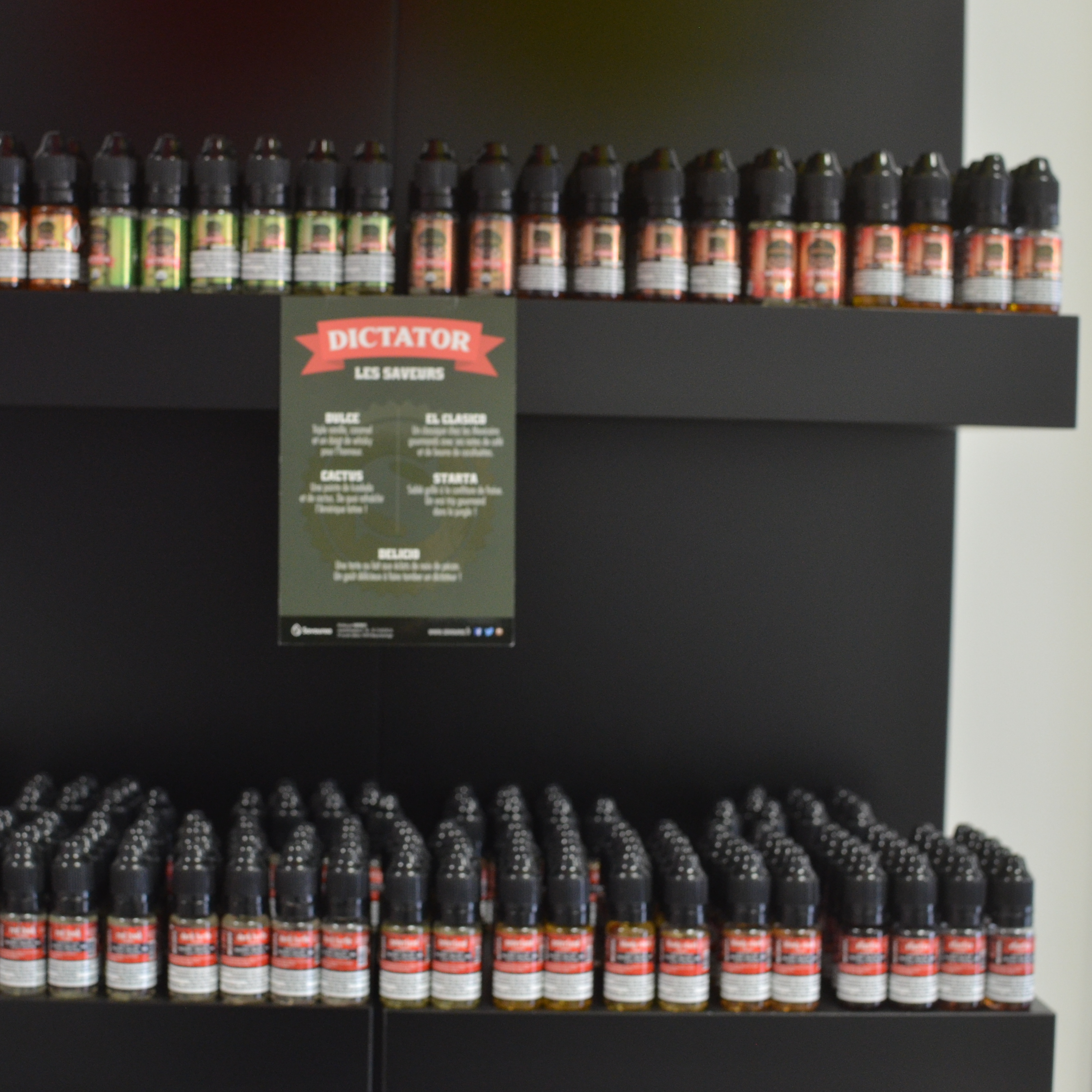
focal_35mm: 68
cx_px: 377
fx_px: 2414
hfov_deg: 25.4
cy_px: 548
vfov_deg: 25.5
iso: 800
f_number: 4.5
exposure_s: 1/60
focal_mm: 35
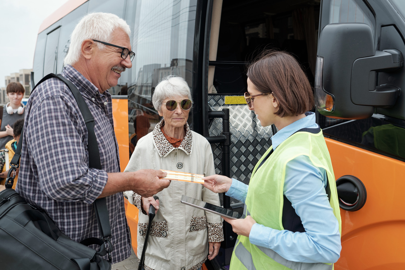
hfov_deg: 54.4
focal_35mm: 35
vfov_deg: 37.9
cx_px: 202
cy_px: 135
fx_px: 394
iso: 160
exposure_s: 1/500
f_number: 4
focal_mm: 23
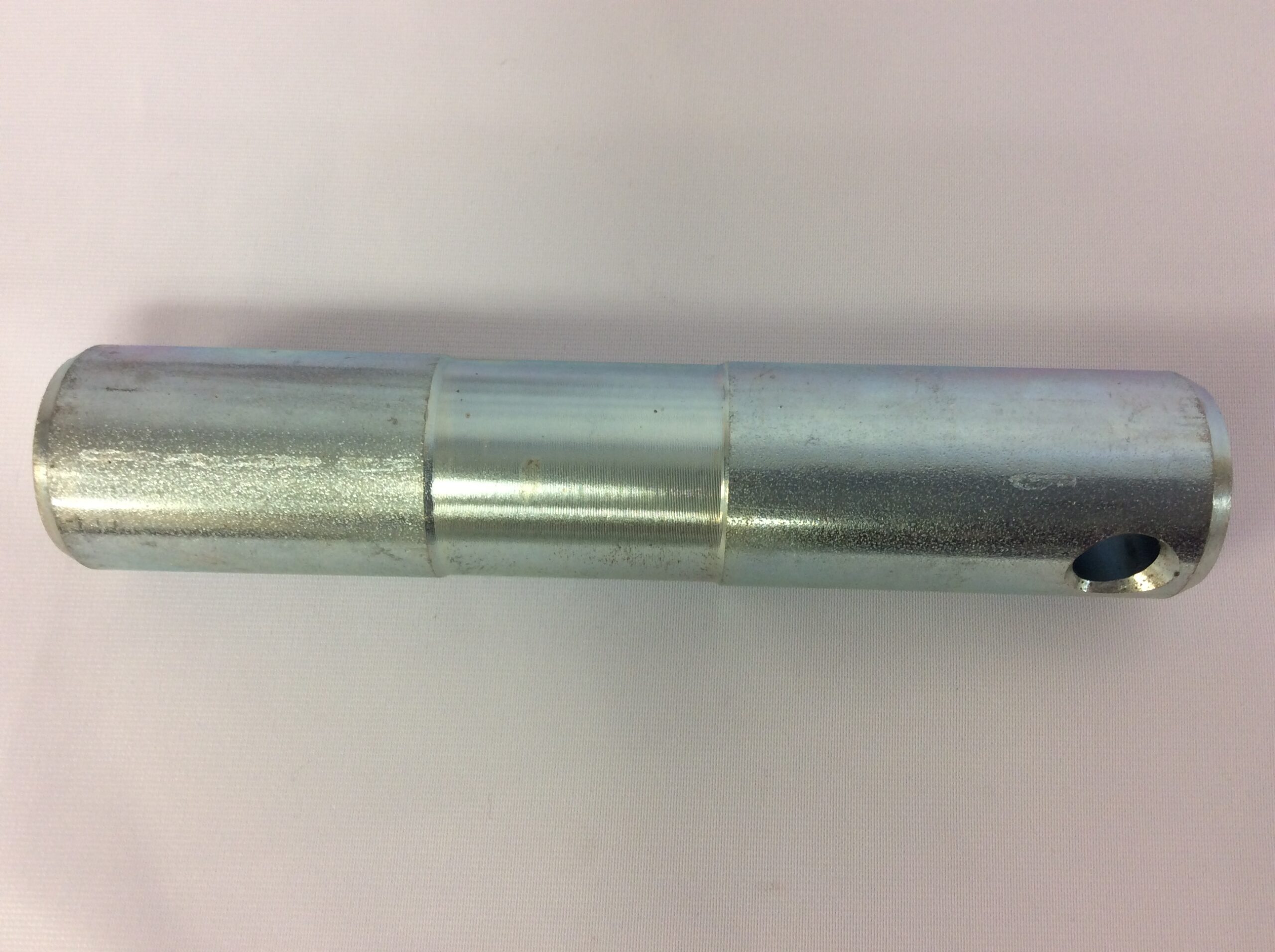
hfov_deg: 56.9
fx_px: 1177
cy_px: 476
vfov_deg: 44.1
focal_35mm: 32
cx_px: 638
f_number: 2.4
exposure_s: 1/24
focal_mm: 3.3
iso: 40
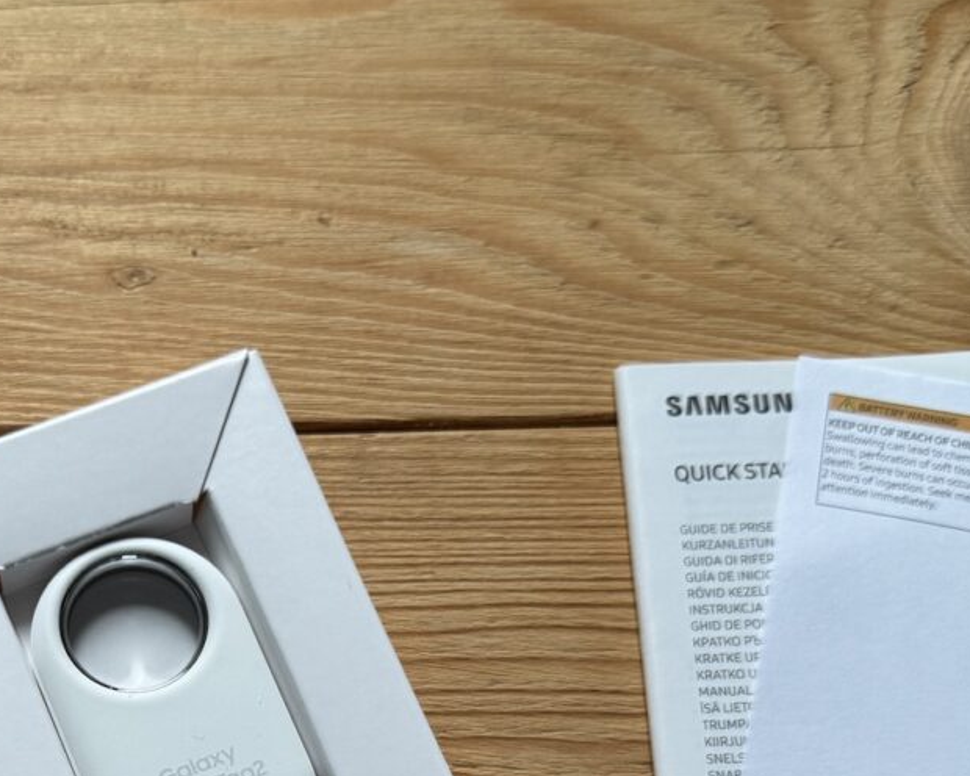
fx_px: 1665
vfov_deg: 24.8
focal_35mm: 58
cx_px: 178
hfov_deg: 31.5
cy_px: 810
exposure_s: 1/64
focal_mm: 6.86
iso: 200
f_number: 1.78
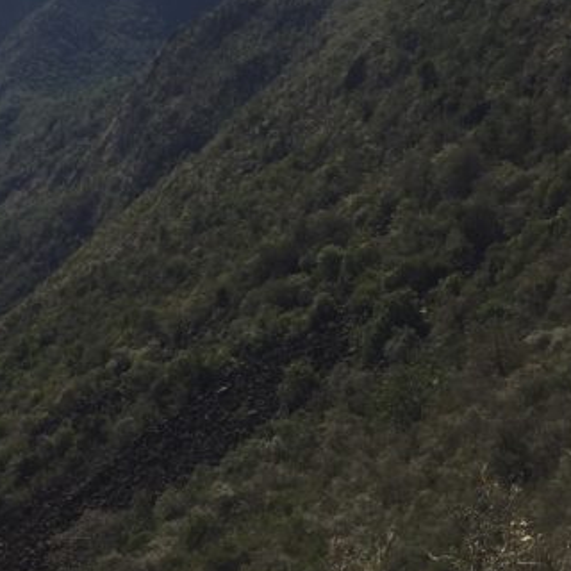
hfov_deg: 23.2
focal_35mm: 72
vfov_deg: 24.0
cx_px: 23
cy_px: 251
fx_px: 1344
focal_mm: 4.15
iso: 32
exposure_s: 1/2639
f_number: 2.2
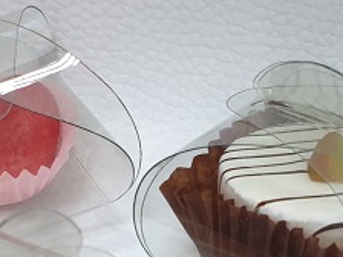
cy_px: 438
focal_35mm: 93
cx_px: 153
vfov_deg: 14.3
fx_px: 922
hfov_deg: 21.1
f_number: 2.4
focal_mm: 4.3
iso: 160
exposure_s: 1/50
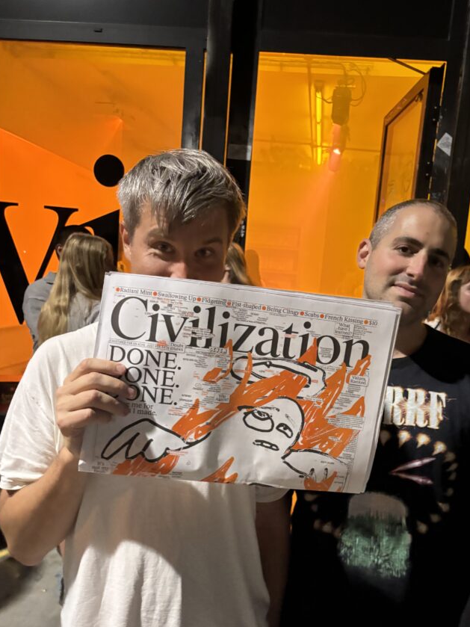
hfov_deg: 45.3
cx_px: 273
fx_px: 561
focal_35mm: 31
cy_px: 373
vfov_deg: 57.9
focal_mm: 5.96
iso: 800
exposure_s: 1/30
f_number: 1.6
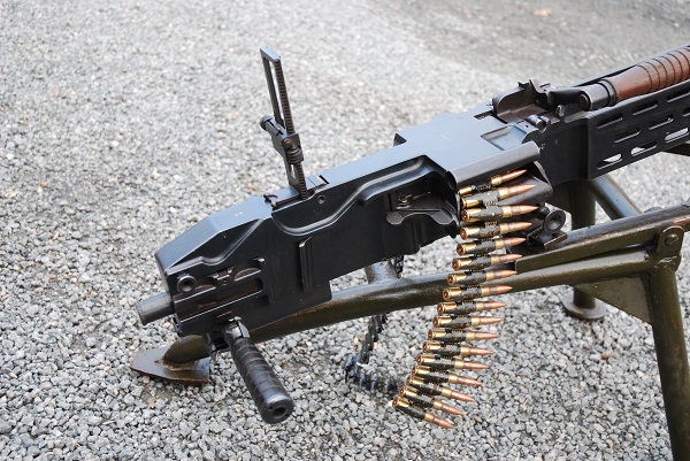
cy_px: 230
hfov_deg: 42.3
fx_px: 892
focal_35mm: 46
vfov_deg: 29.0
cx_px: 345
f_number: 4.5
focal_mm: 31
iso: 200
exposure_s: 1/80
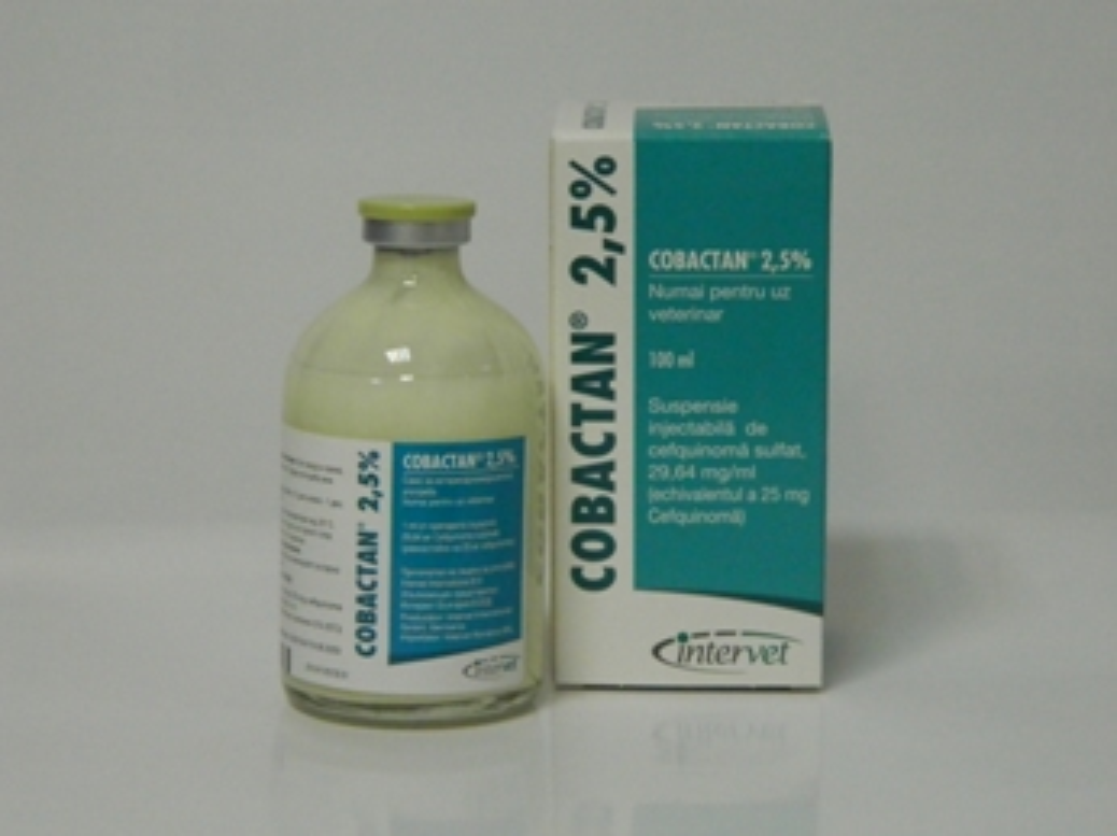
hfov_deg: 19.1
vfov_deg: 14.3
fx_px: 3321
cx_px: 558
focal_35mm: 103
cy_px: 418
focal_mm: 18.6
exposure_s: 1/15
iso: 200
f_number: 4.5
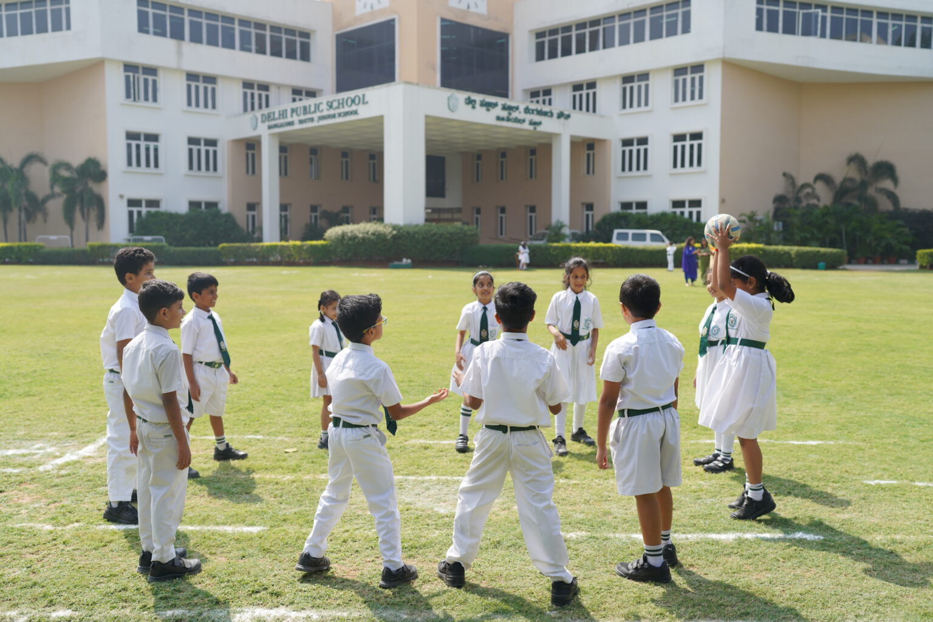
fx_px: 907
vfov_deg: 37.9
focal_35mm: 35
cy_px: 311
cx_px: 466
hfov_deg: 54.4
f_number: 3.2
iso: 125
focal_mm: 35
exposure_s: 1/1250
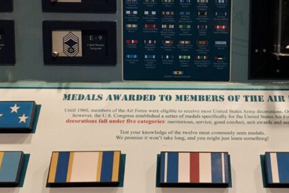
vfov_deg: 23.0
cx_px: 191
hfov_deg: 33.6
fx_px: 474
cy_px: 73
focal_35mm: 59
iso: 200
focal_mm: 4.15
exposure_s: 1/24
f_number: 2.2
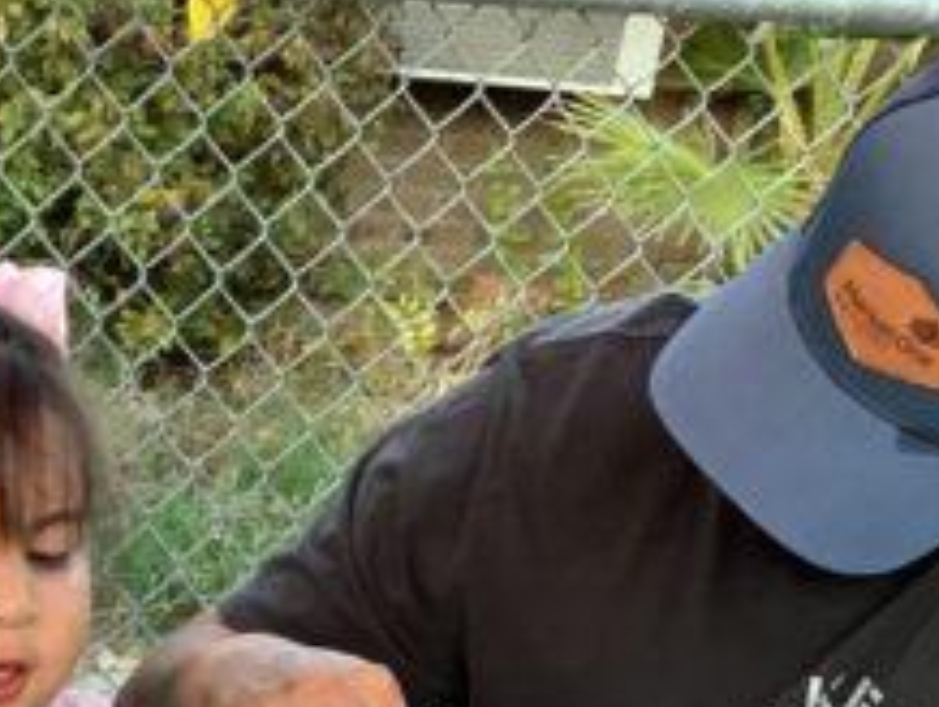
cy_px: 1142
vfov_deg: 12.7
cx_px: -340
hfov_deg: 16.8
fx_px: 2960
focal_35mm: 109
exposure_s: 1/120
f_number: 2.4
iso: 80
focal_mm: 3.3
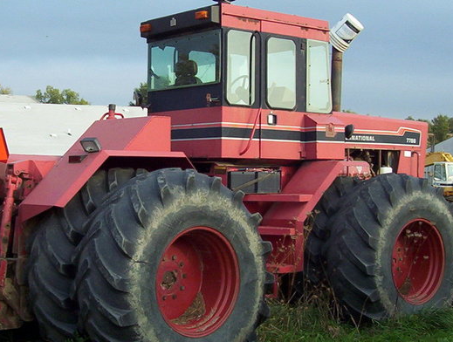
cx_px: 202
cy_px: 156
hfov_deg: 25.6
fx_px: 997
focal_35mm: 76
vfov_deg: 19.5
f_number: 2.73
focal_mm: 5.77
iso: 100
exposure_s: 1/743
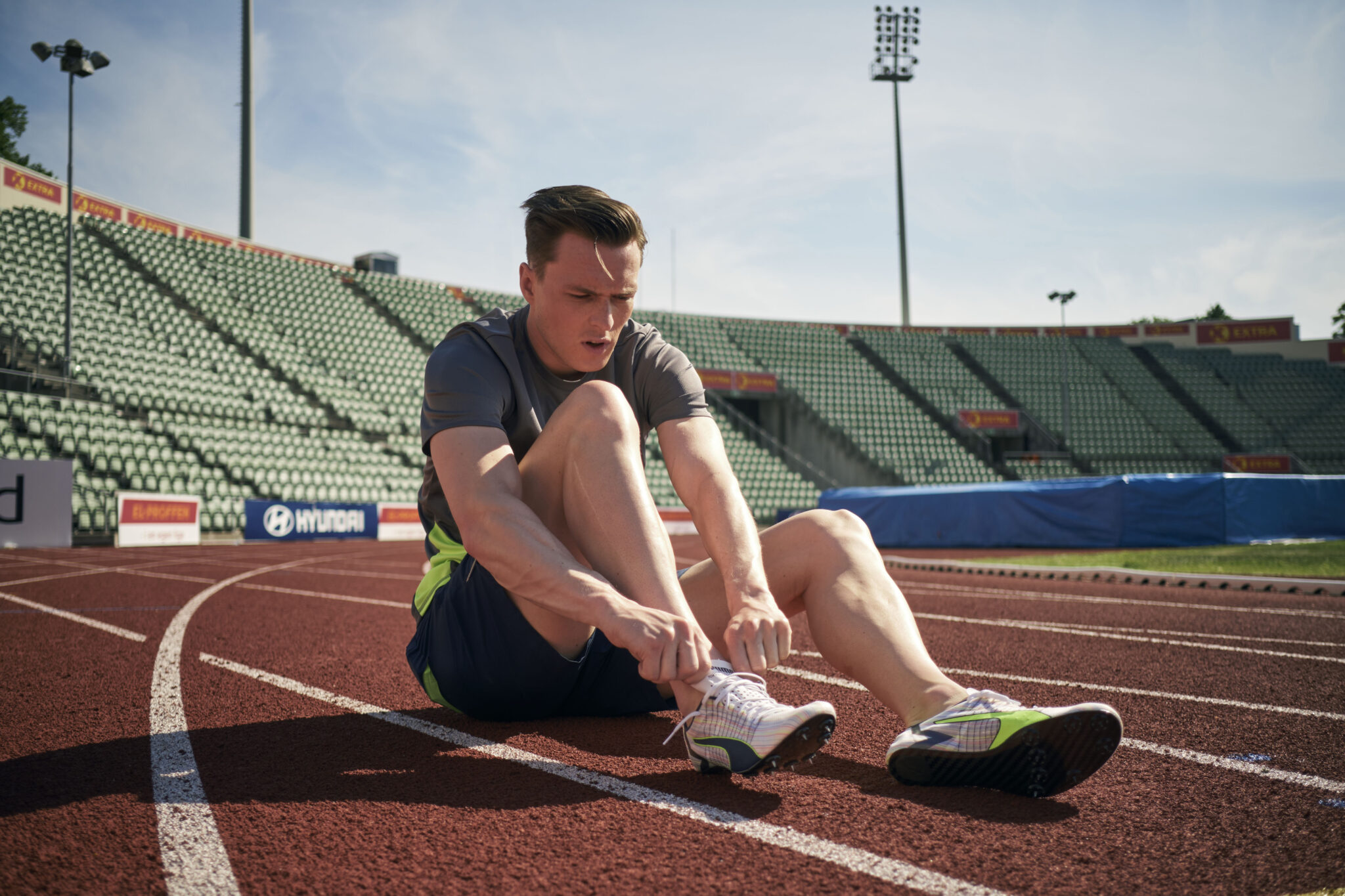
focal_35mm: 35
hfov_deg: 54.4
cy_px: 448
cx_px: 672
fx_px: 1307
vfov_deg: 37.8
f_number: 2
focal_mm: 23
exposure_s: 1/3200
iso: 80
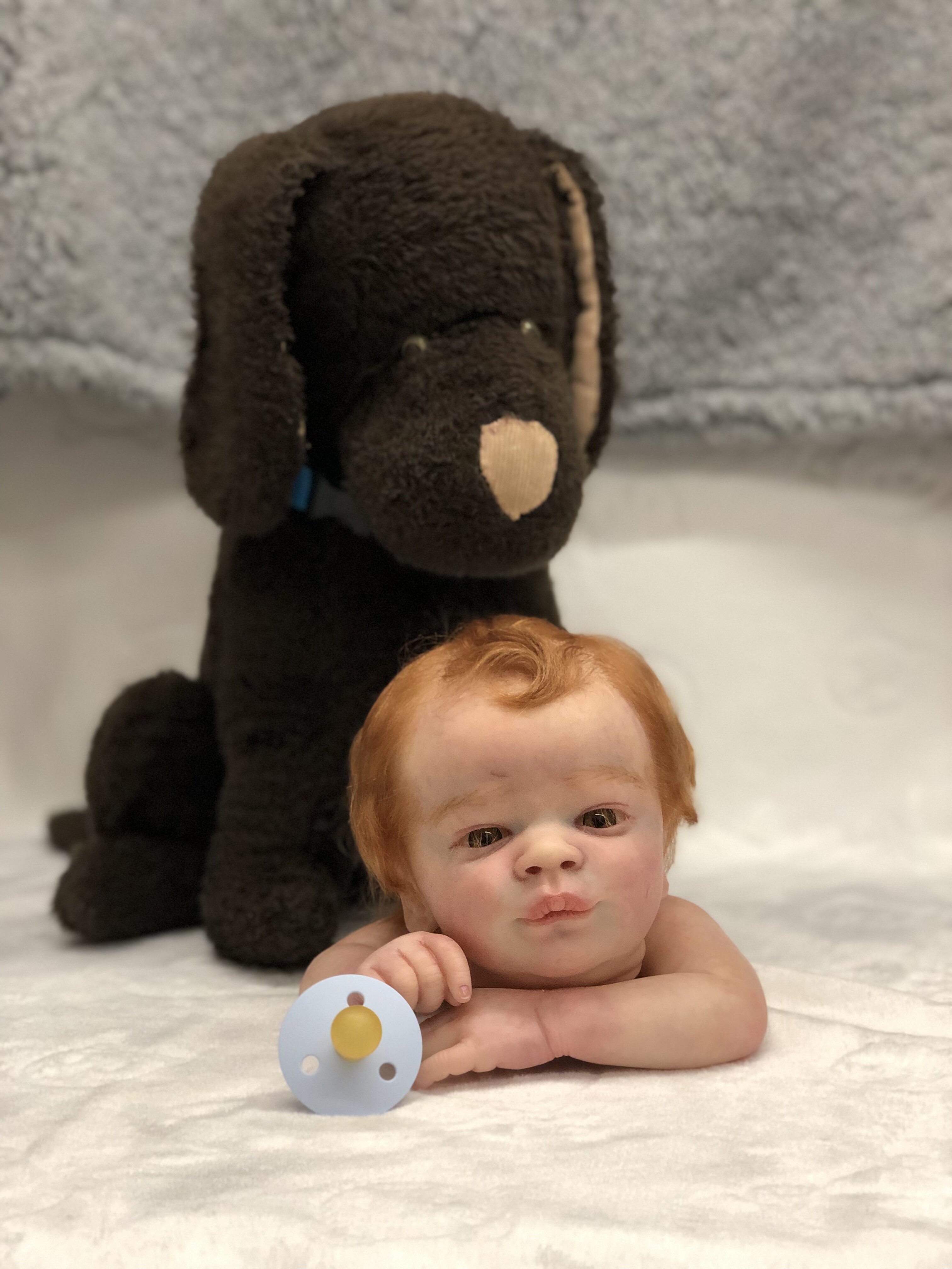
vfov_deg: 36.8
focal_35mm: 52
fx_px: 1907
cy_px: 634
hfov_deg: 28.0
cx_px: 476
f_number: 2.4
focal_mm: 6
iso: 125
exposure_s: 1/30
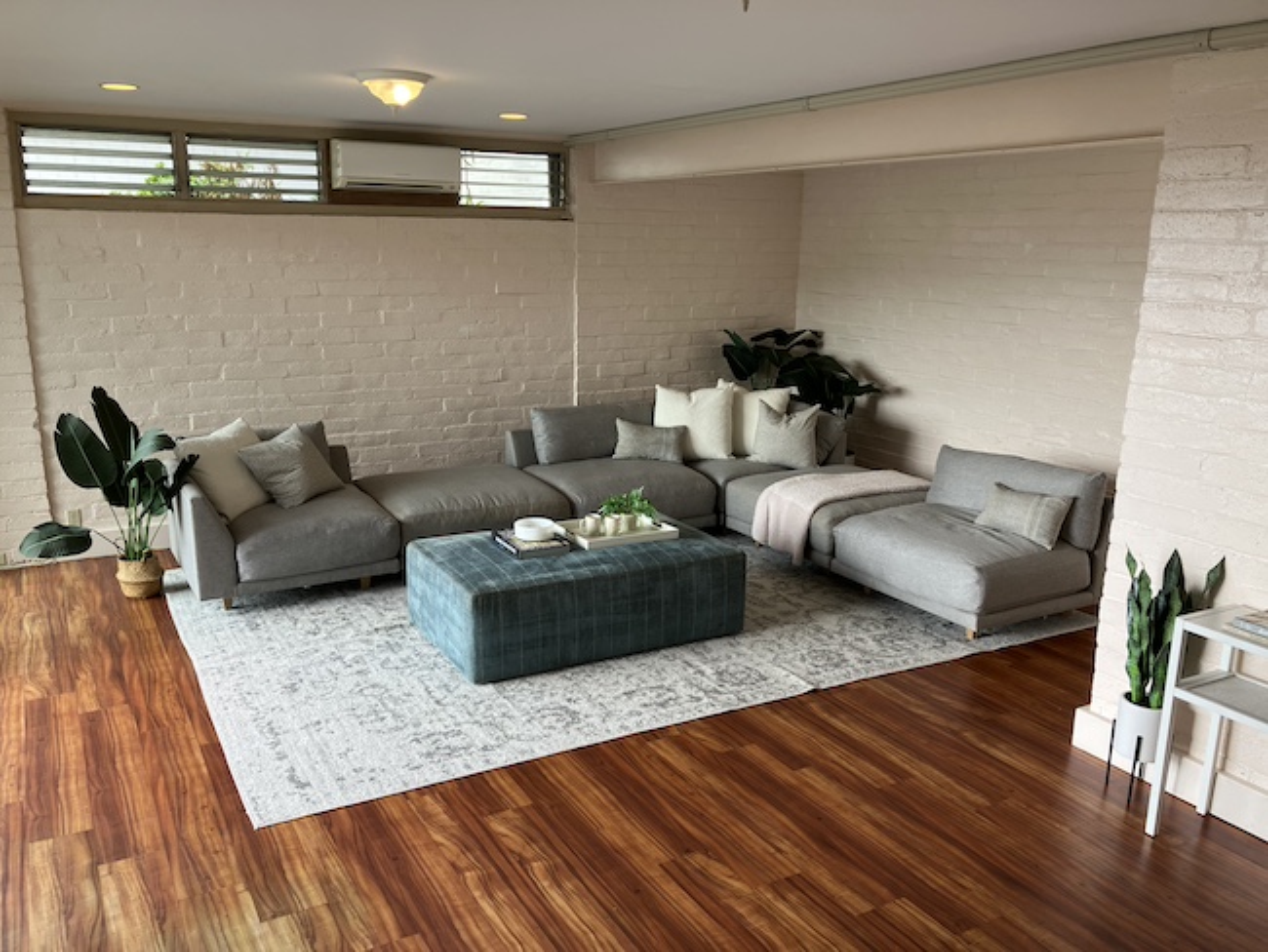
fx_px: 1026
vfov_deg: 49.8
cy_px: 476
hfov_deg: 63.4
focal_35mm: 28
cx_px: 634
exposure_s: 1/120
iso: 40
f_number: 1.8
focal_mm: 3.99
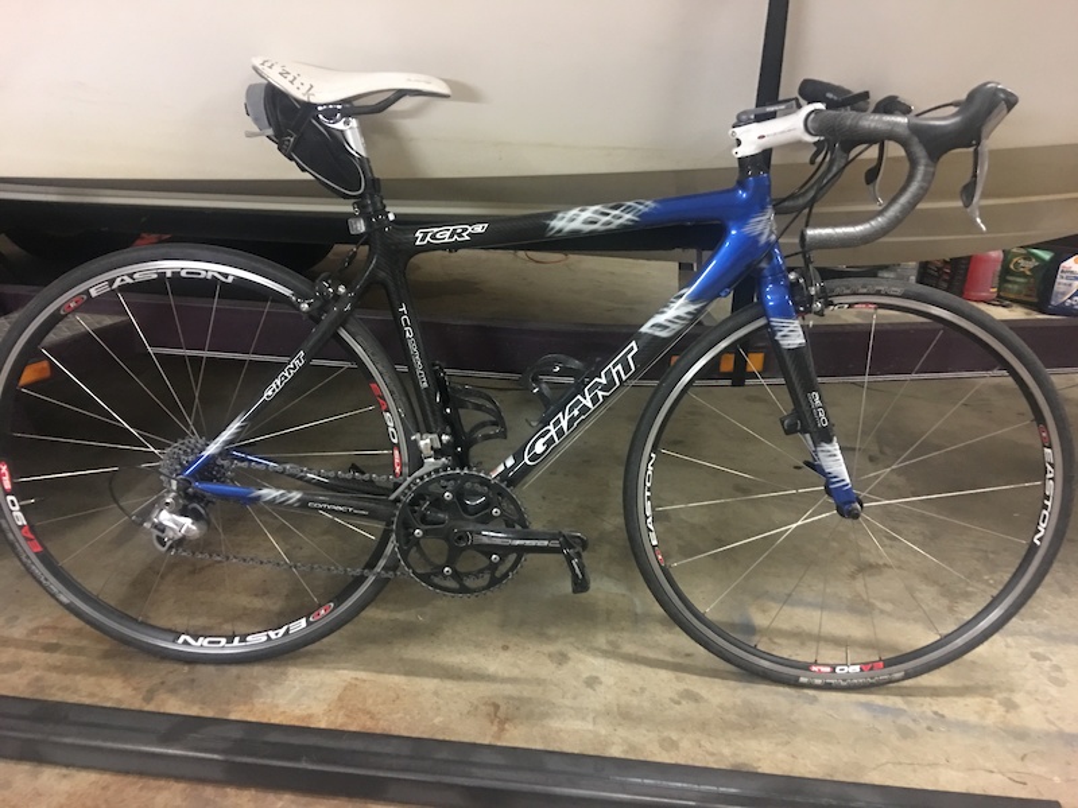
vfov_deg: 48.2
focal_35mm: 29
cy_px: 404
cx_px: 539
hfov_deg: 61.7
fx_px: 903
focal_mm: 4.15
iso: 80
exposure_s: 1/4
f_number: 2.2
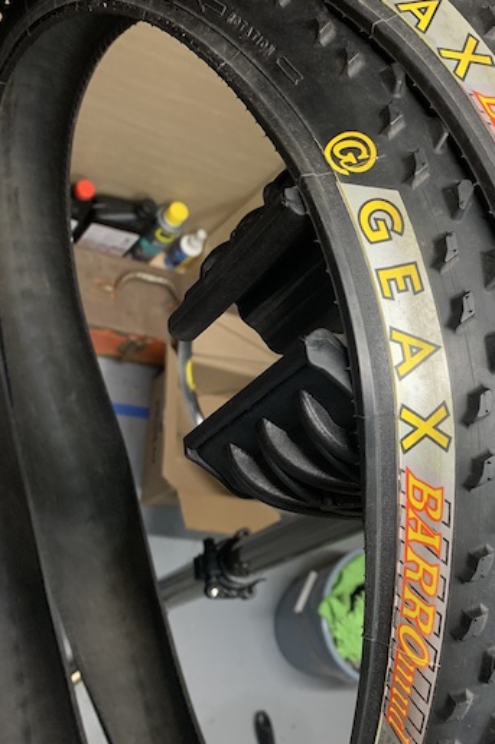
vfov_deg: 46.4
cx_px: 424
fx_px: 867
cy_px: 406
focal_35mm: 42
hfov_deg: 30.7
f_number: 1.8
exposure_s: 1/60
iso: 64
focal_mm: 4.25
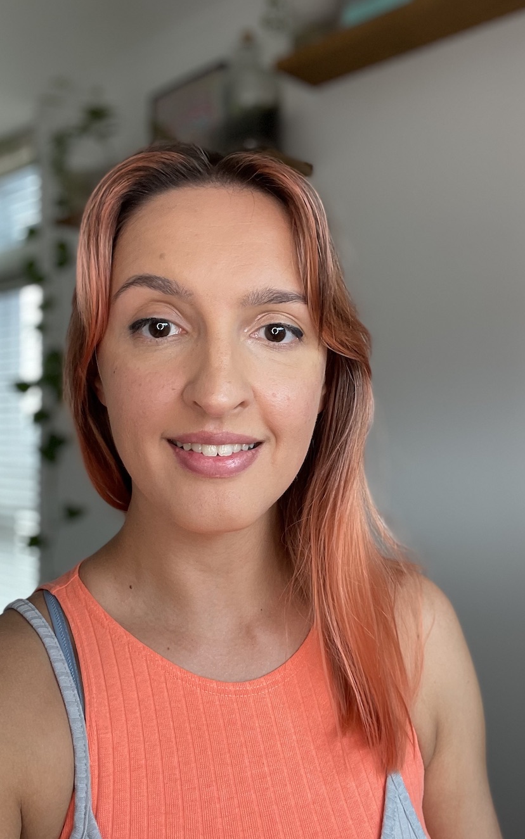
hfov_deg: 39.4
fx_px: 733
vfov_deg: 59.7
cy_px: 420
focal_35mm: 32
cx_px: 276
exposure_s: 1/104
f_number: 2.2
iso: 100
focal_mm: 2.71
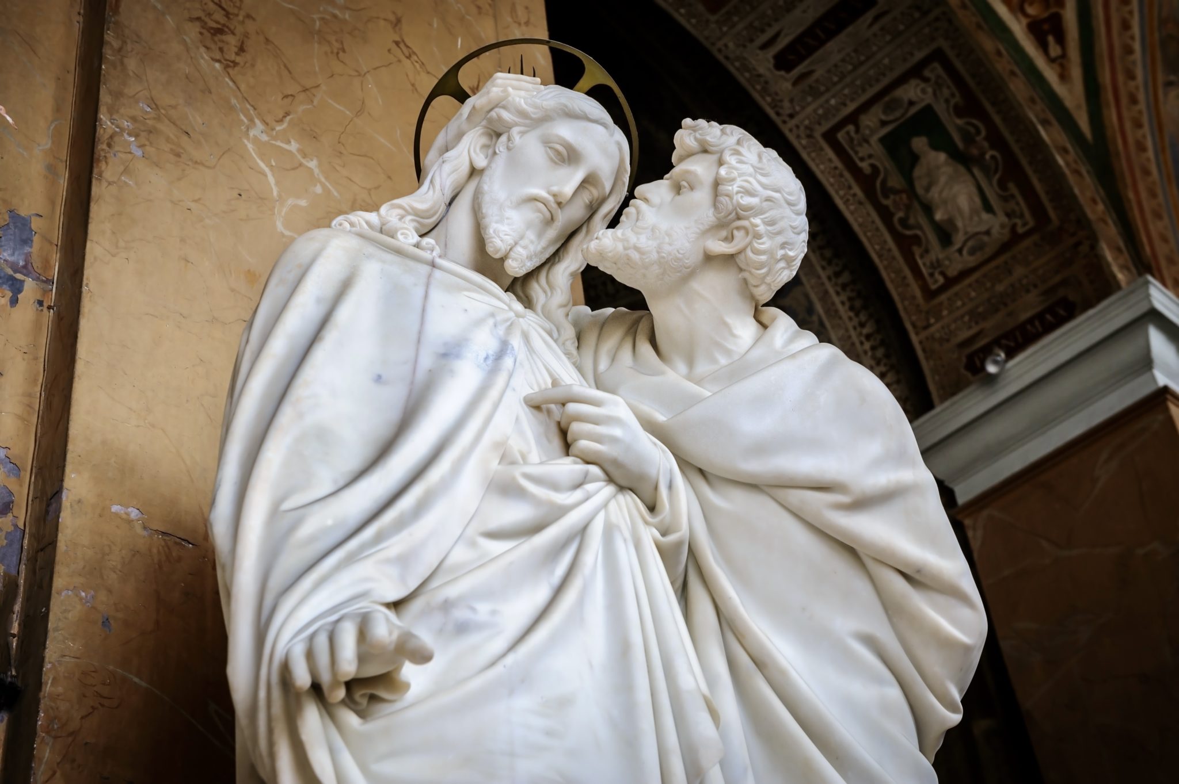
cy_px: 392
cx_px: 590
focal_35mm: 52
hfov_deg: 38.2
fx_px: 1702
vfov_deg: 26.0
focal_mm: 52
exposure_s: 1/100
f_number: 6.3
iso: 400
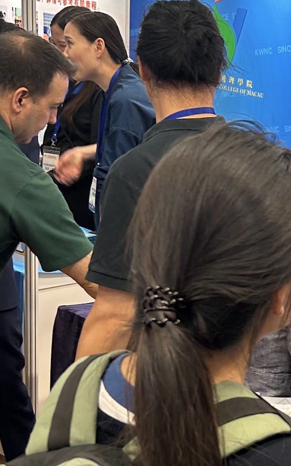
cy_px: 323
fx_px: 991
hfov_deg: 15.8
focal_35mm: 78
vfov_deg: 26.3
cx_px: 381
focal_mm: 5.7
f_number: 1.5
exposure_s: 1/50
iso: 80
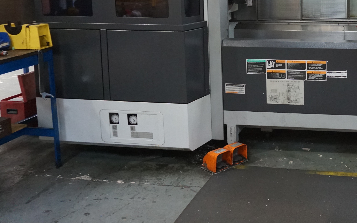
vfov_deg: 27.0
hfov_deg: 40.4
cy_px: 21
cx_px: 318
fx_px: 448
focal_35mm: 46
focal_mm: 16
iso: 1600
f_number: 4
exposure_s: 1/160
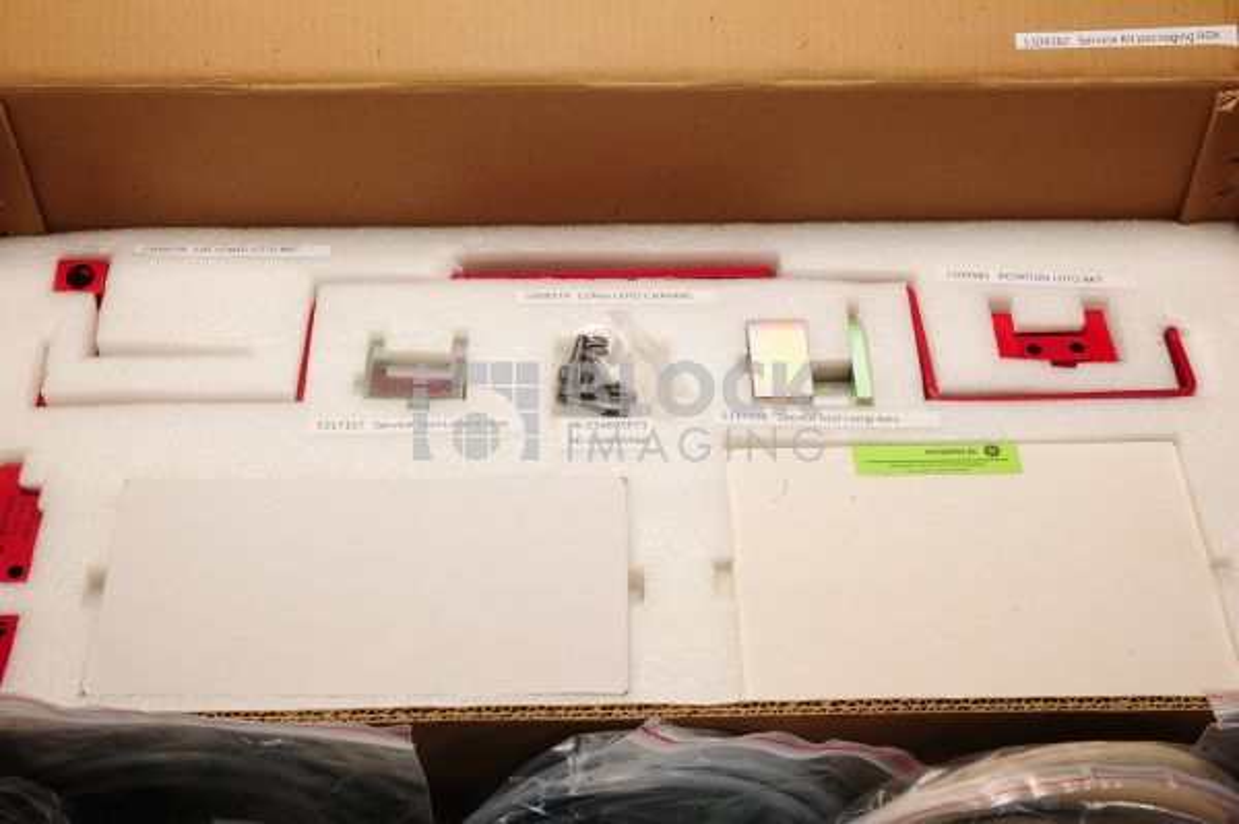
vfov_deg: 26.9
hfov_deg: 39.6
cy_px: 412
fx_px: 1719
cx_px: 620
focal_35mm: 50
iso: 320
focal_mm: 50
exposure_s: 1/160
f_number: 20
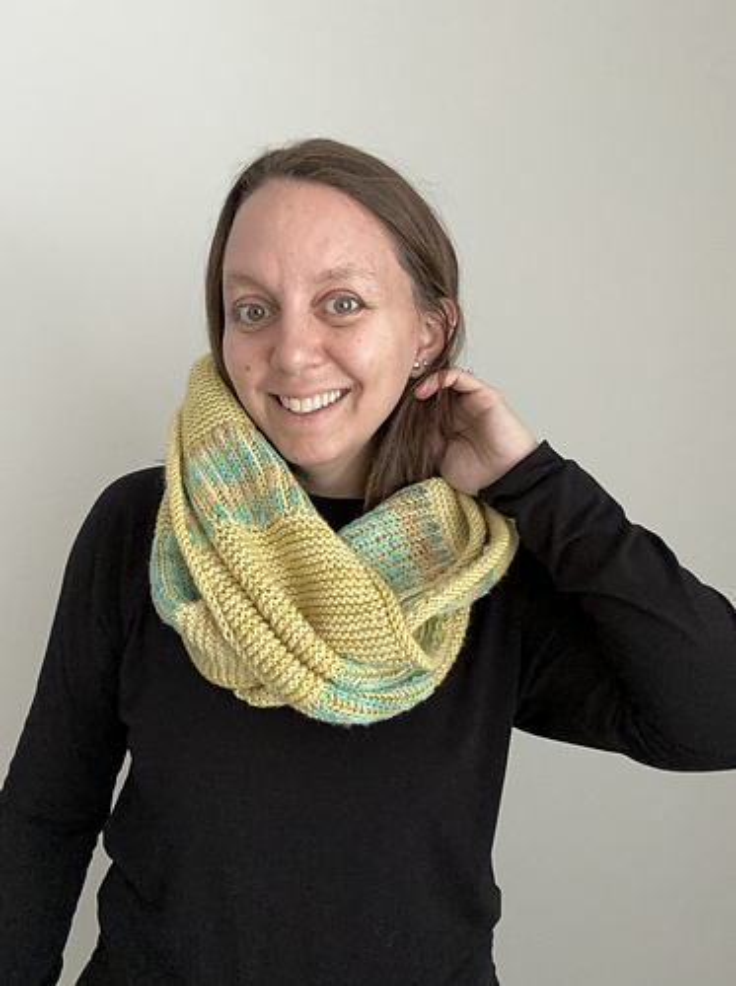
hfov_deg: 46.7
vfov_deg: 60.1
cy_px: 493
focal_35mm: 30
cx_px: 368
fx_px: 853
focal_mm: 2.69
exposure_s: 1/60
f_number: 1.9
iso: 250
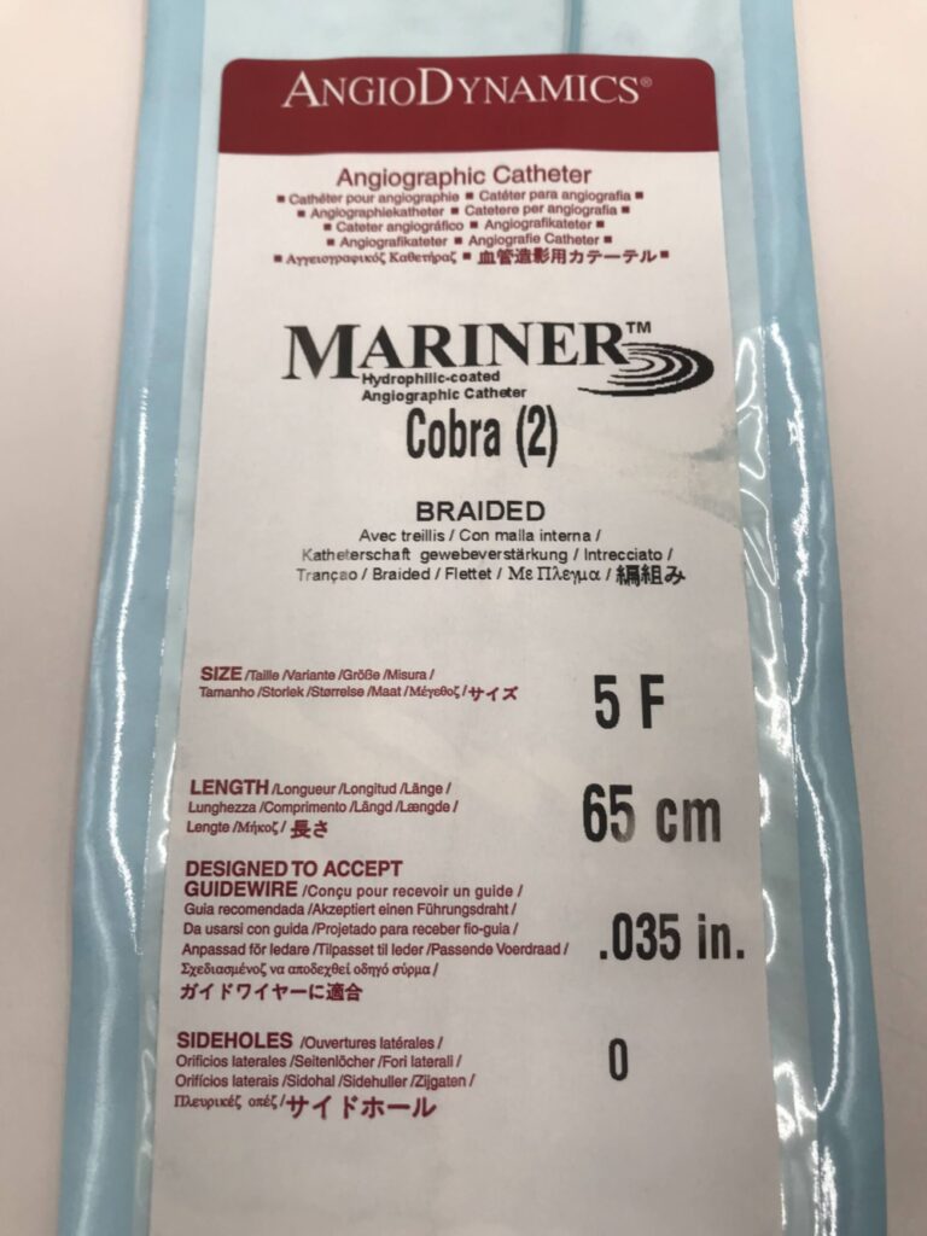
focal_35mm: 28
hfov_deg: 49.7
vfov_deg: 63.4
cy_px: 618
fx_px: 1000
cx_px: 464
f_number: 1.8
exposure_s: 1/124
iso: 20
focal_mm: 3.99
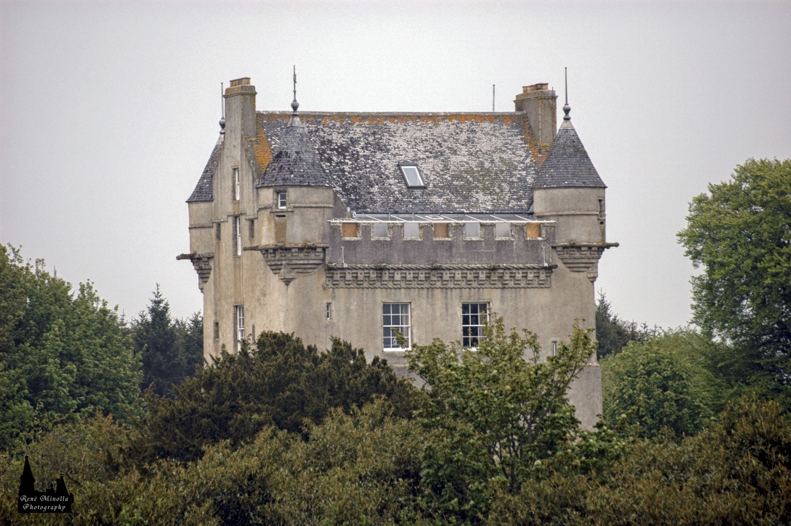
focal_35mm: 330
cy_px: 263
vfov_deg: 4.2
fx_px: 7245
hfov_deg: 6.2
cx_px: 396
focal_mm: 220
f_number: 5.3
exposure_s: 1/250
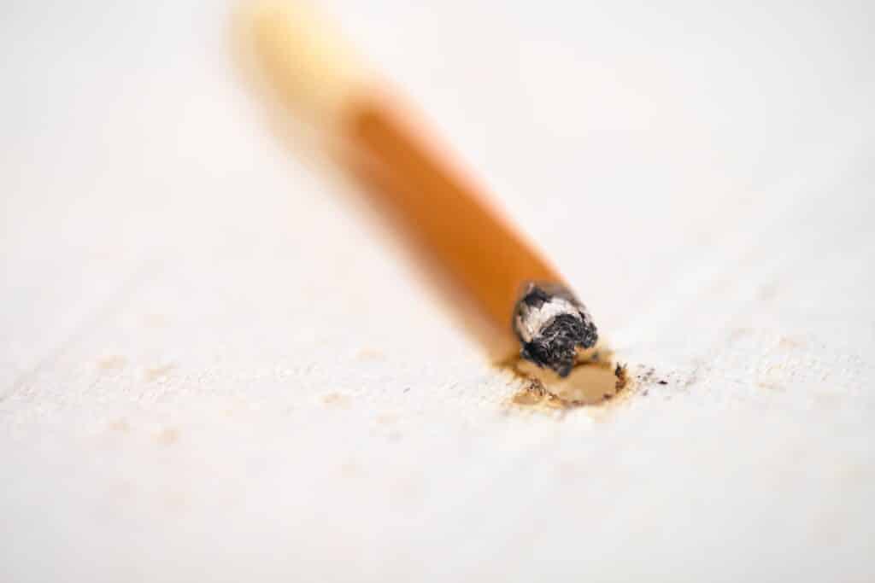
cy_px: 292
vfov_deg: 13.0
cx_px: 438
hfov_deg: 19.5
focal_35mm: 105
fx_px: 2552
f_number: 3.8
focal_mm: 105
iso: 160
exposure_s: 1/160
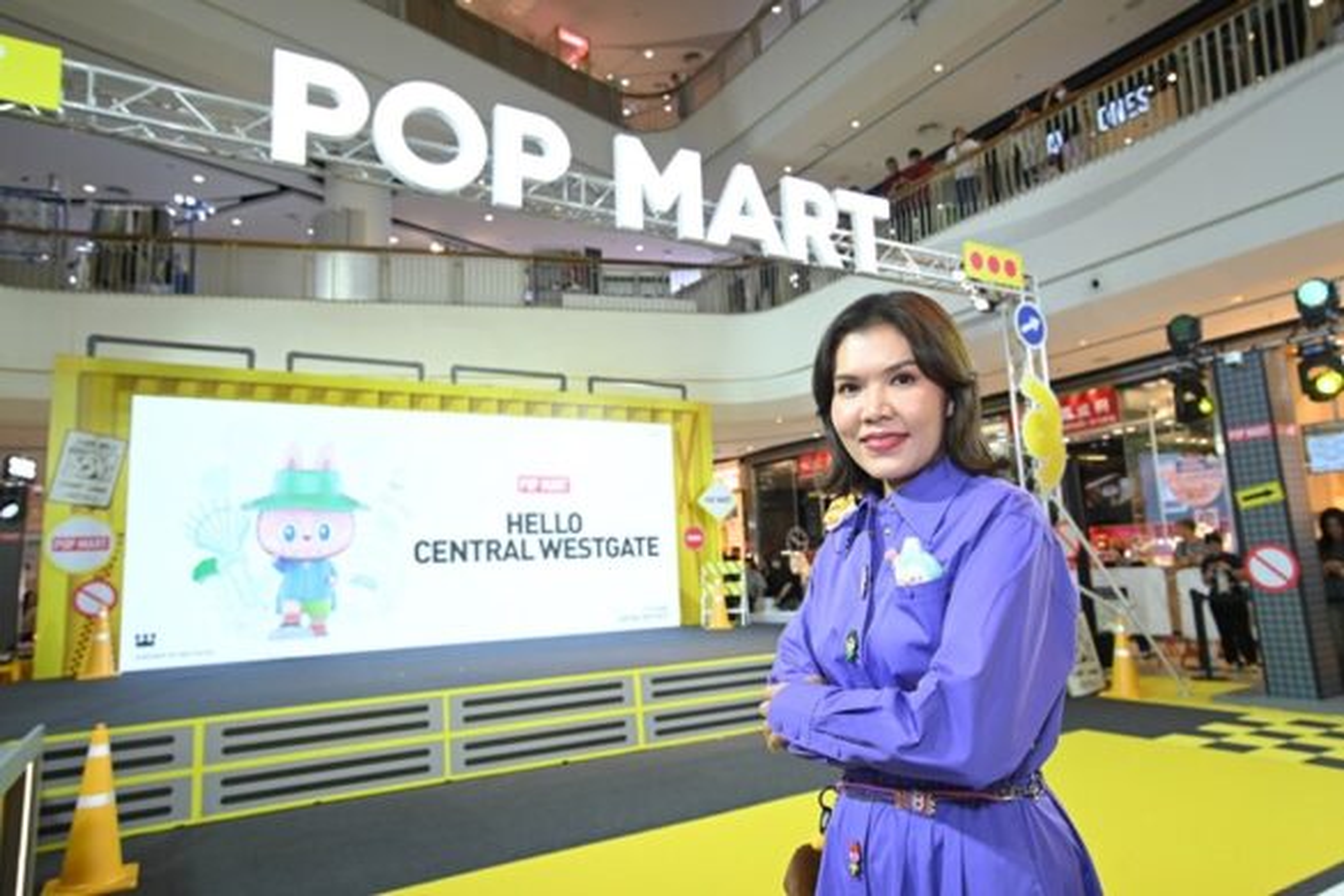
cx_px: 672
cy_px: 448
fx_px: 859
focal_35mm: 23
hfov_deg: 76.1
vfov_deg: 55.1
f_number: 4
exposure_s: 1/200
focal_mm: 23
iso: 800
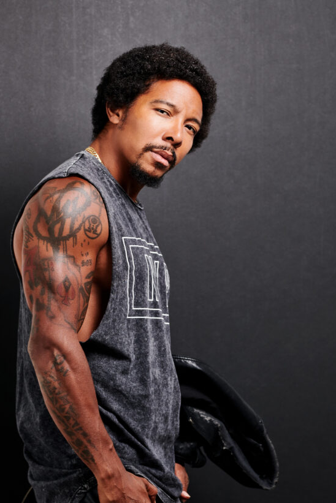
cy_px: 274
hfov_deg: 12.9
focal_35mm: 106
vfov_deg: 19.3
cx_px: 160
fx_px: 1483
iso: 160
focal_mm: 85
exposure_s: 1/100
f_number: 4.5
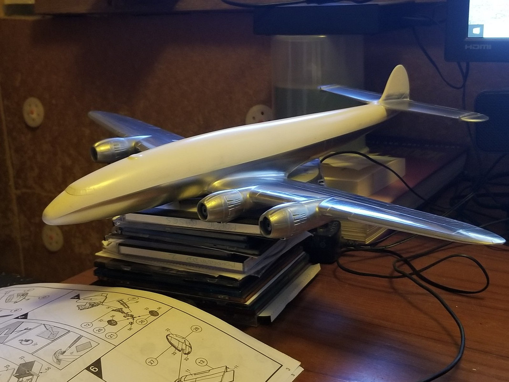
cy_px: 191
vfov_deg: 53.1
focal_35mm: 26
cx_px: 254
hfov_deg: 67.3
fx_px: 382
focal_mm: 4.25
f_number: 1.7
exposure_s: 1/11
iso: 200
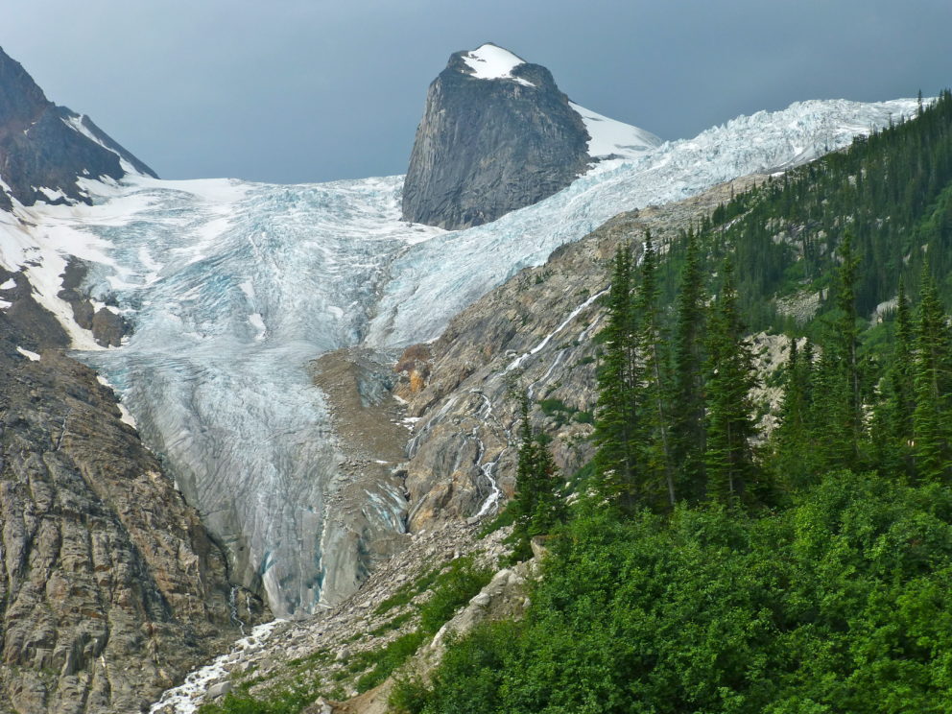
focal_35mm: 47
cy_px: 357
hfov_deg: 40.4
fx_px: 1293
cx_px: 476
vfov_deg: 30.9
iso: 100
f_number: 4.2
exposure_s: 1/320
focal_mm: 8.5
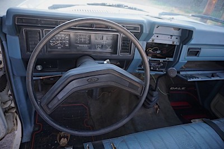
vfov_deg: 53.1
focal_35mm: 24
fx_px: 149
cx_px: 112
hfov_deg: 73.8
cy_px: 74
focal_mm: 16
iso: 640
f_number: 4
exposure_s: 1/60
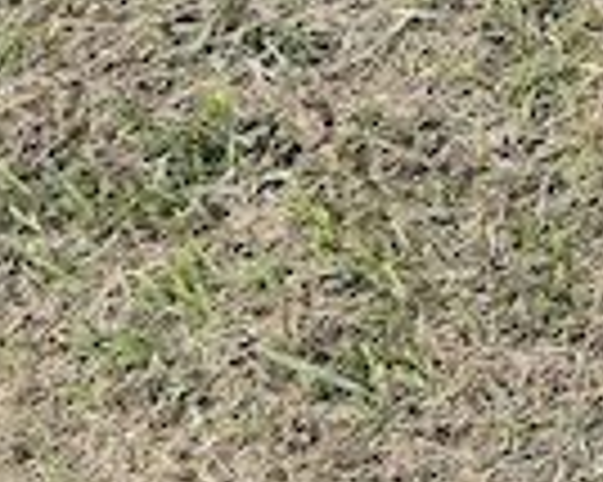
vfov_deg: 8.9
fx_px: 2711
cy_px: -788
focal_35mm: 152
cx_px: 1773
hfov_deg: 9.8
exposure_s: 1/957
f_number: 1.5
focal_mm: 5.7
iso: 50
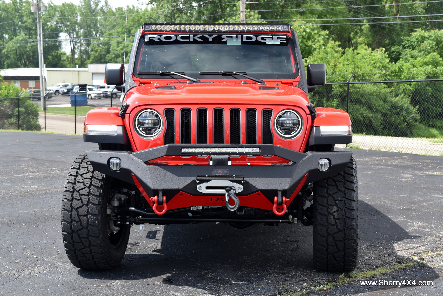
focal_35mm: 52
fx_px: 646
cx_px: 222
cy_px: 148
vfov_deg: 25.8
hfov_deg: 37.9
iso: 400
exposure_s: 1/200
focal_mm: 35
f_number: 7.1
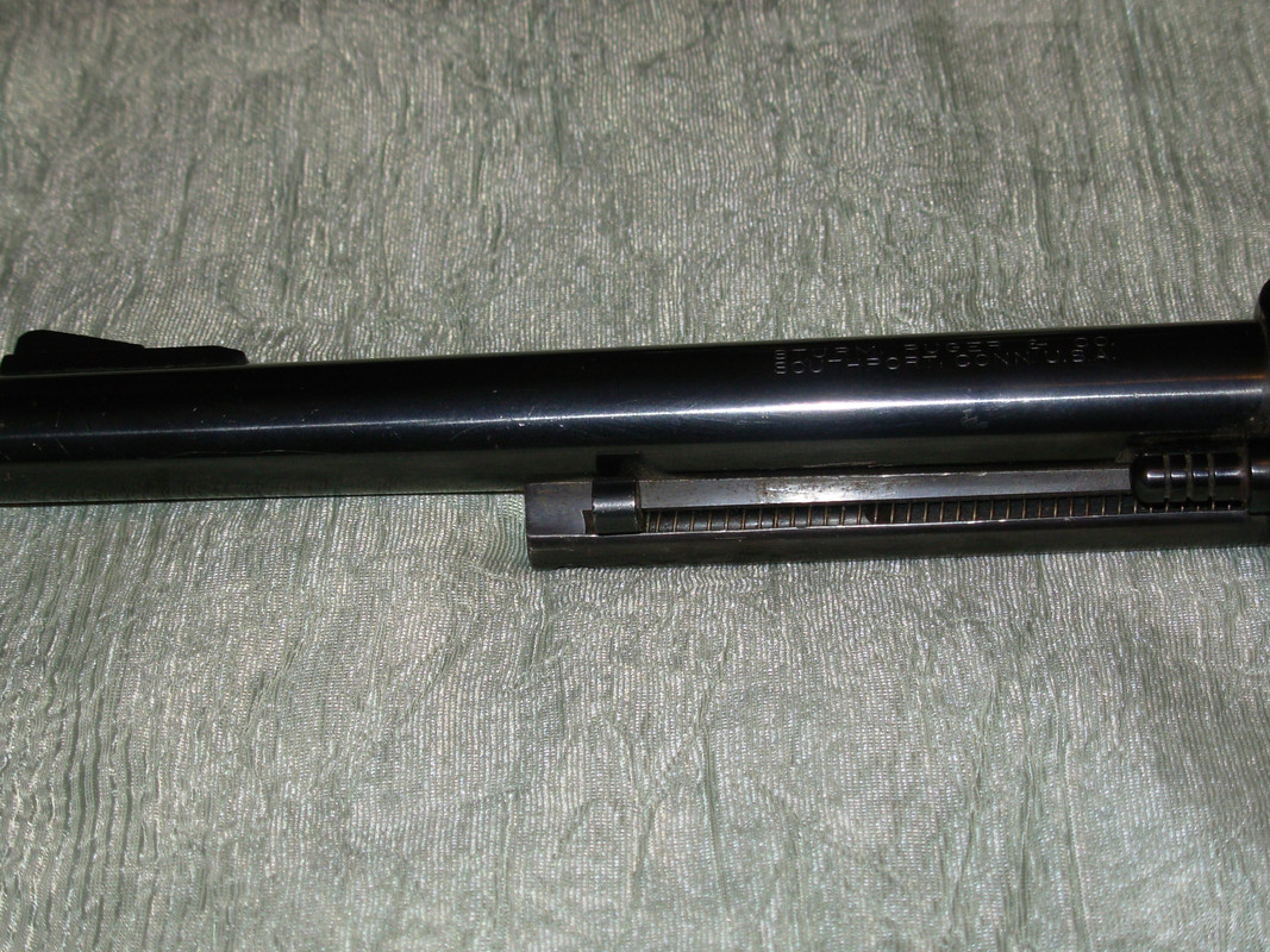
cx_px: 635
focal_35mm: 76
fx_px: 2788
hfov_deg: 25.7
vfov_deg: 19.4
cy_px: 476
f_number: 3.6
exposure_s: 1/49.4
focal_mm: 12.5
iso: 50
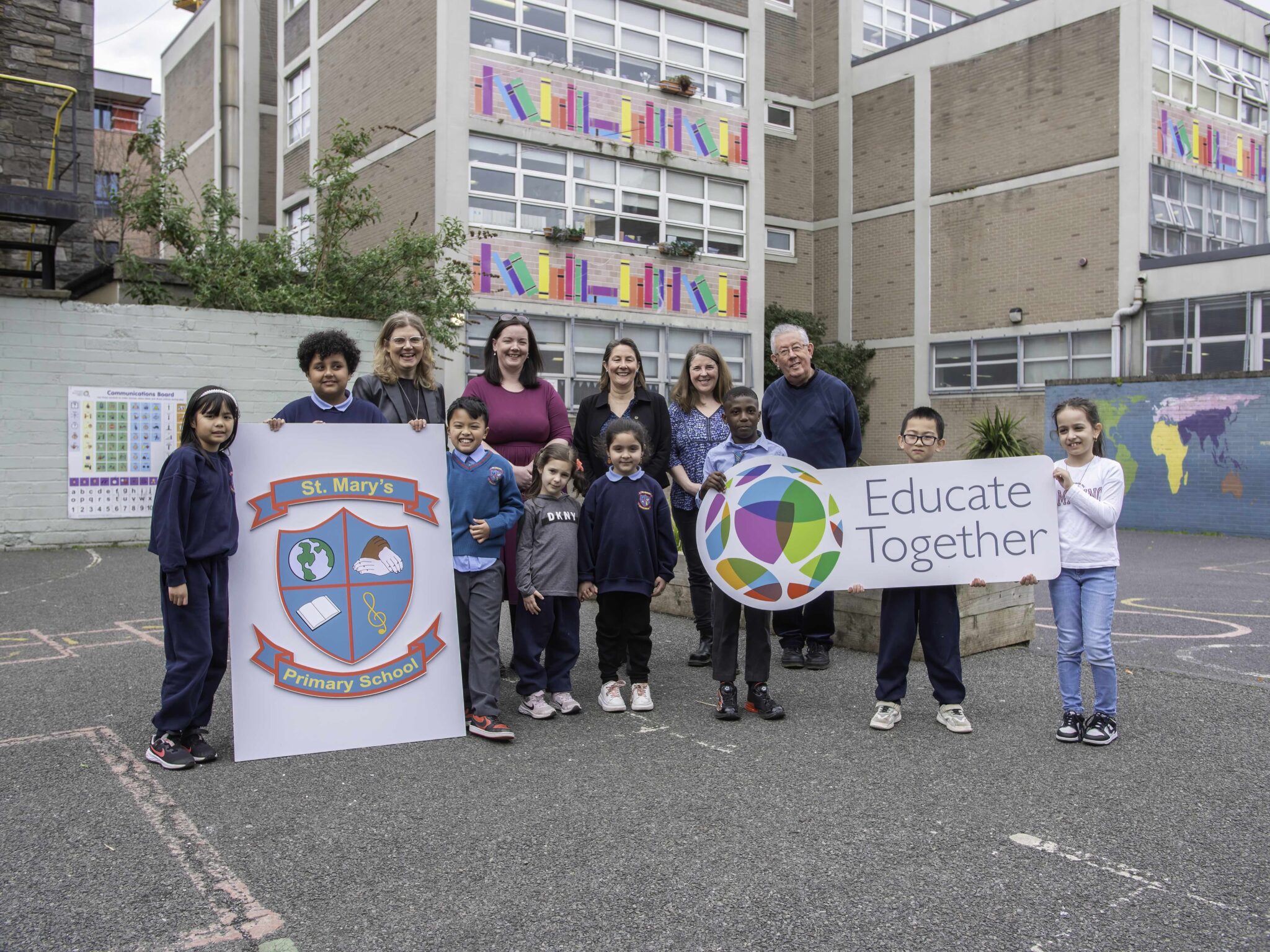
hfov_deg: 60.0
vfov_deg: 46.8
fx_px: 1101
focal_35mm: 30
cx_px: 635
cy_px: 476
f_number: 3.5
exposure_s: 1/800
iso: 200
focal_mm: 15
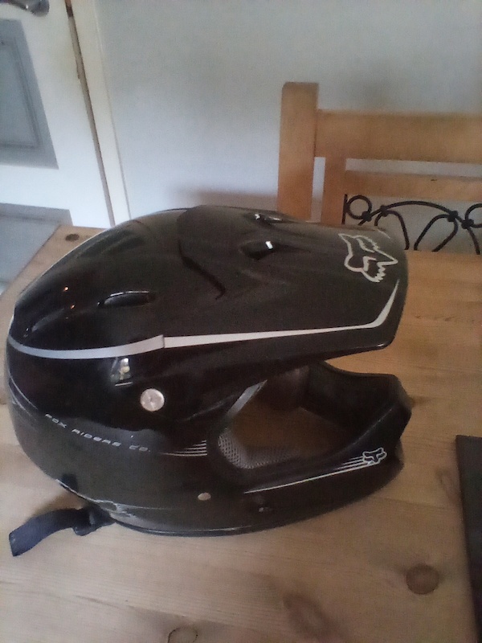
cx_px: 241
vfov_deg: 58.4
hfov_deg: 45.4
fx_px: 576
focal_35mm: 31
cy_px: 322
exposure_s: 1/10
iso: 1131
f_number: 2.4
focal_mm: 2.38
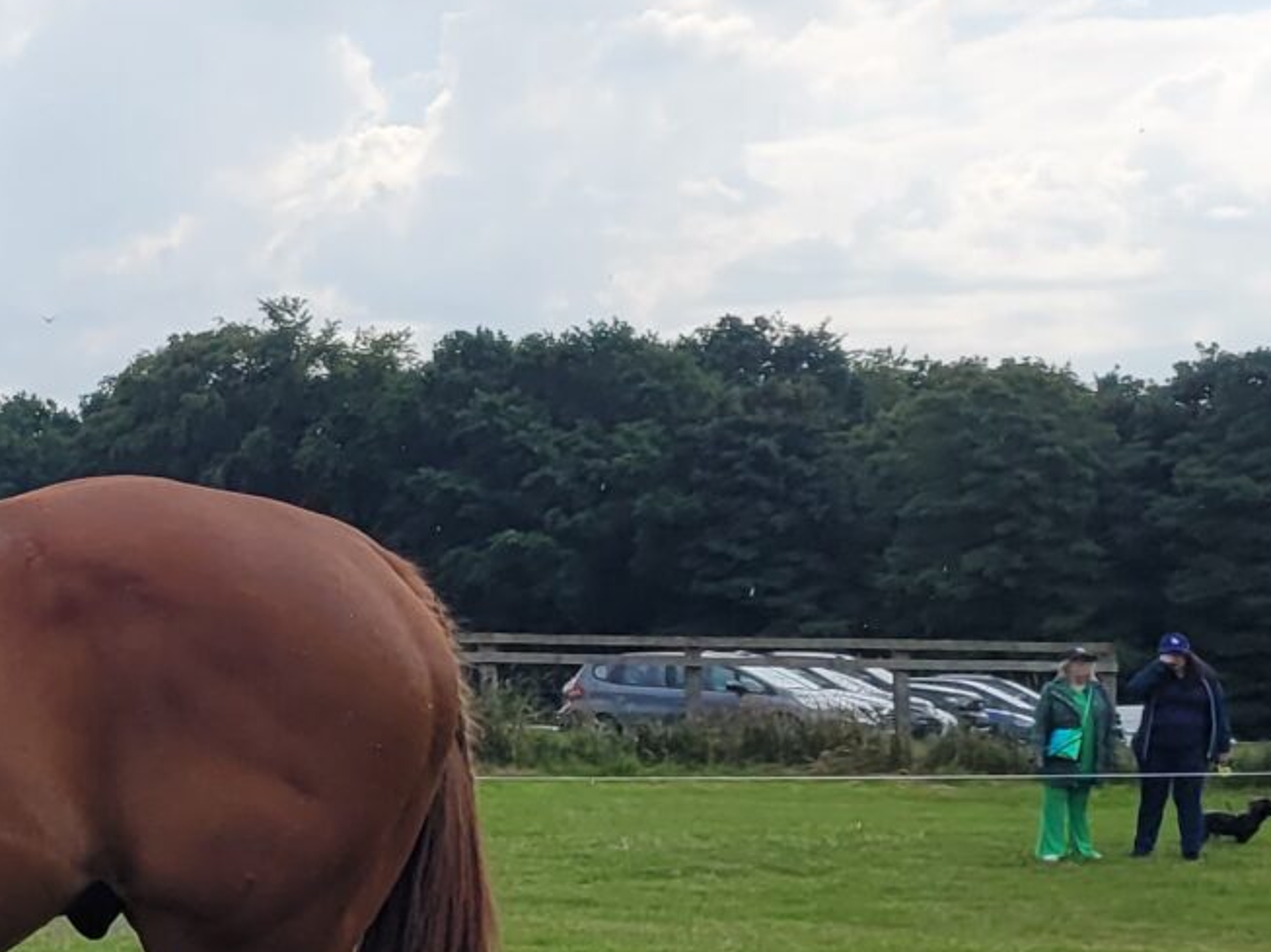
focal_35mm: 102
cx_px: -911
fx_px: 3743
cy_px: 695
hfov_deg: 16.6
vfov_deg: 14.4
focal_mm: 5.4
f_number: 1.8
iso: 40
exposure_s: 1/1765
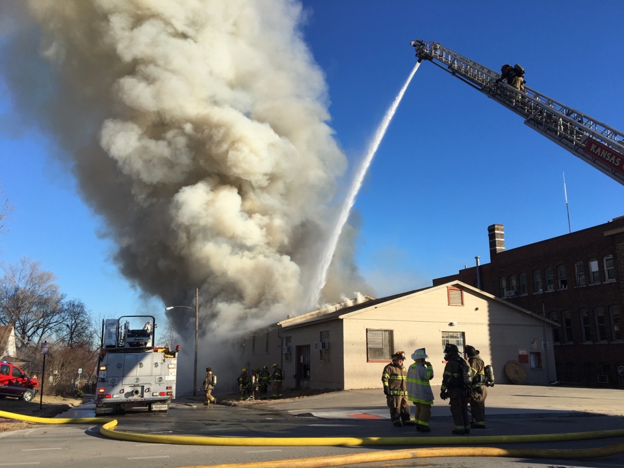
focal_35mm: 29
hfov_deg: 61.7
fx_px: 523
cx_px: 312
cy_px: 234
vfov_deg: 48.2
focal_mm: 4.15
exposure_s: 1/1326
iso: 25
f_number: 2.2
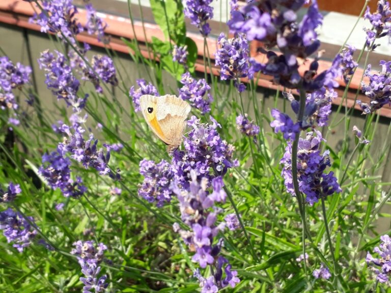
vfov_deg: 51.4
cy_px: 146
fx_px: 305
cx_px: 196
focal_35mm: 27
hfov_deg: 65.3
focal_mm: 3.6
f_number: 1.9
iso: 40
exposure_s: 1/610
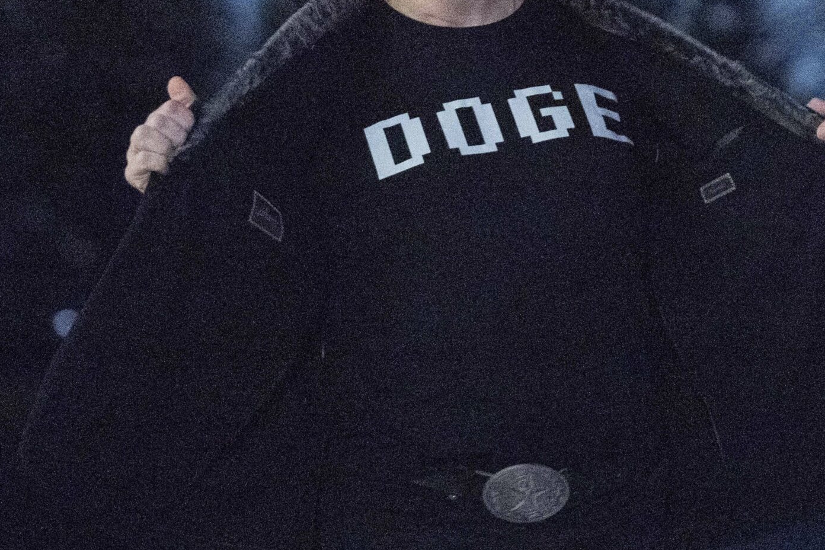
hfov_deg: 10.5
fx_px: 4468
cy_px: 199
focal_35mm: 195
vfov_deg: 7.0
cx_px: 489
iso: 8000
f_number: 3.2
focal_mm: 106
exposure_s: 1/160
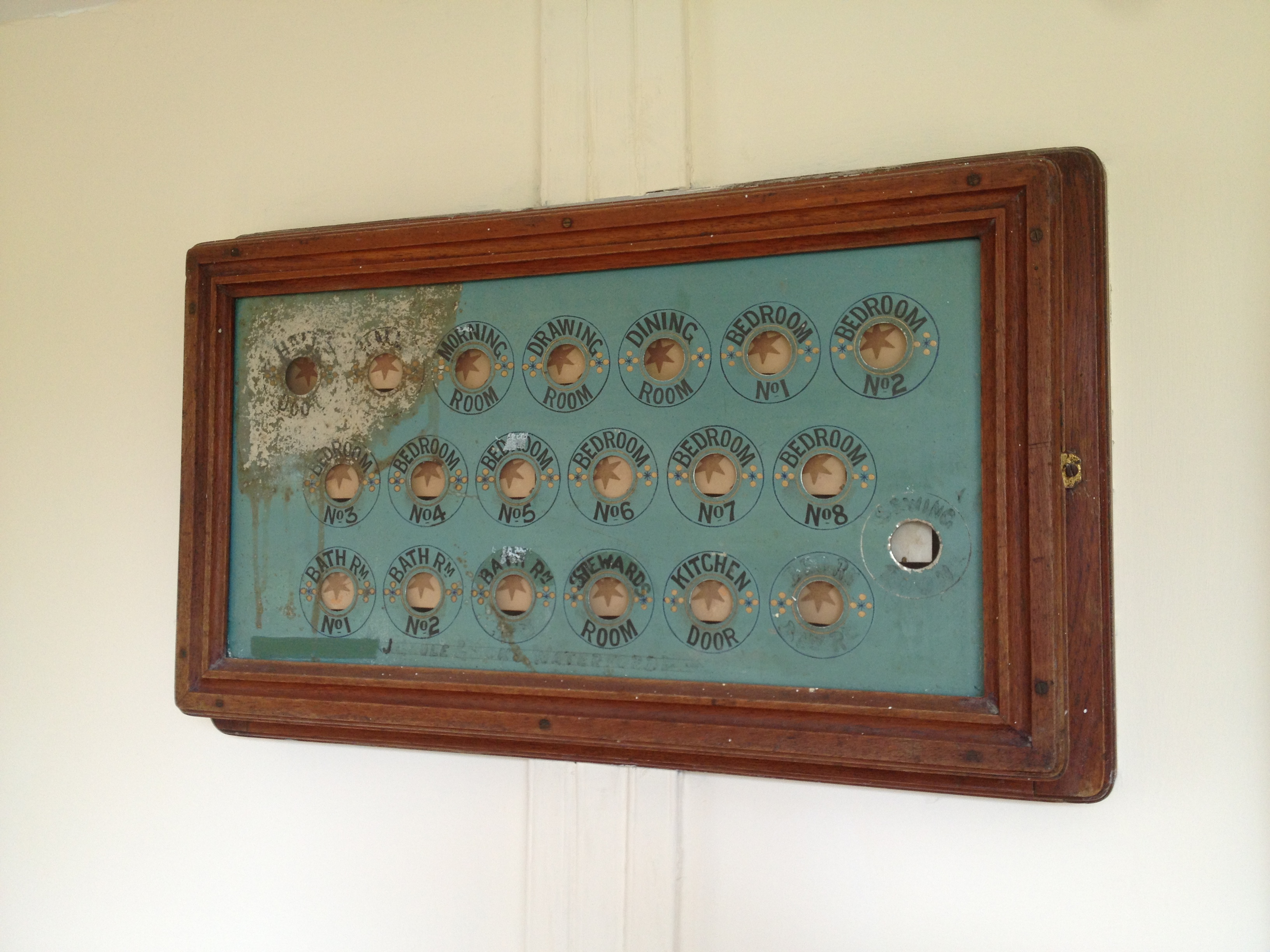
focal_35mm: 35
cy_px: 476
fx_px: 1284
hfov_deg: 52.6
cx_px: 635
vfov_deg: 40.7
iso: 80
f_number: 2.4
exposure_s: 1/20
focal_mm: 4.28
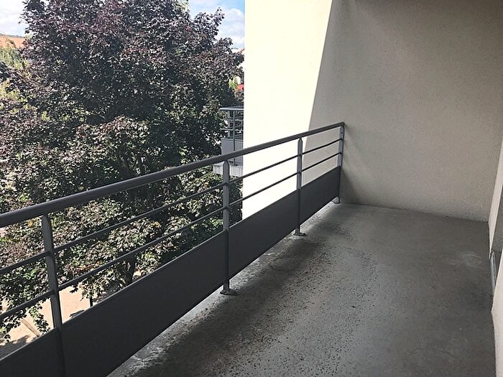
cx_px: 252
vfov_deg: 49.7
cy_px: 188
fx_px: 407
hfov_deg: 63.4
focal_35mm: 28
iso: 20
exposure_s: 1/1429
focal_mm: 3.99
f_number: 1.8
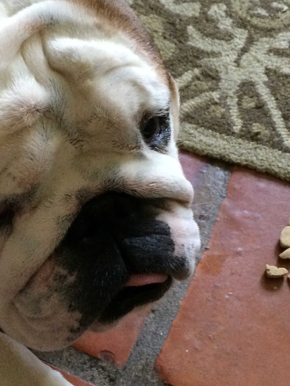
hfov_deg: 23.0
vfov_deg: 30.7
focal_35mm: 63
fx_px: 704
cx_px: 56
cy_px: 178
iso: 250
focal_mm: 4.12
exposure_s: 1/30
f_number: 2.2
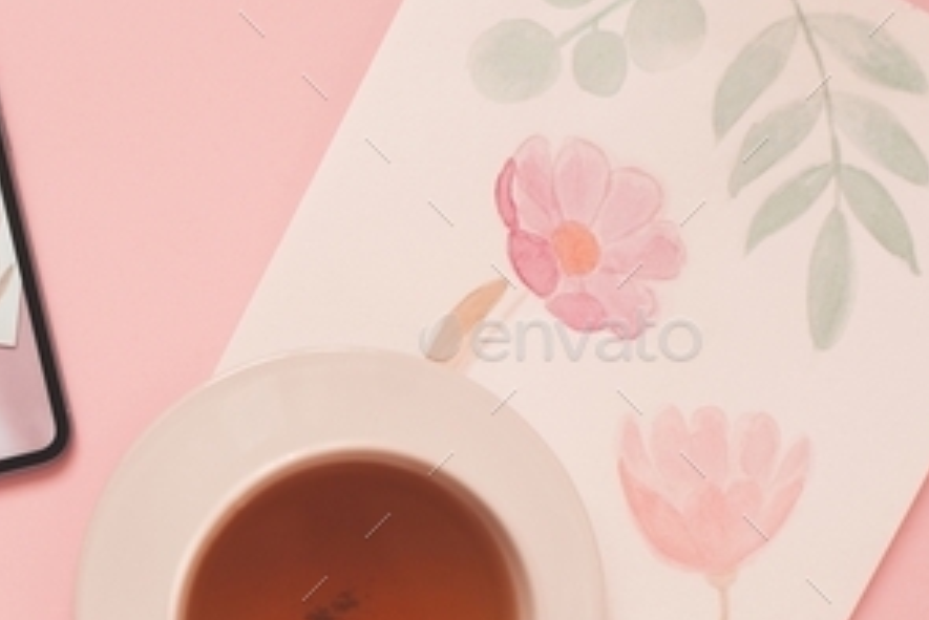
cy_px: 483
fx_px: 1807
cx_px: 79
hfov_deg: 27.7
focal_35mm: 70
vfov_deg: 19.3
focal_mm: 35
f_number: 2.8
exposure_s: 1/640
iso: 400
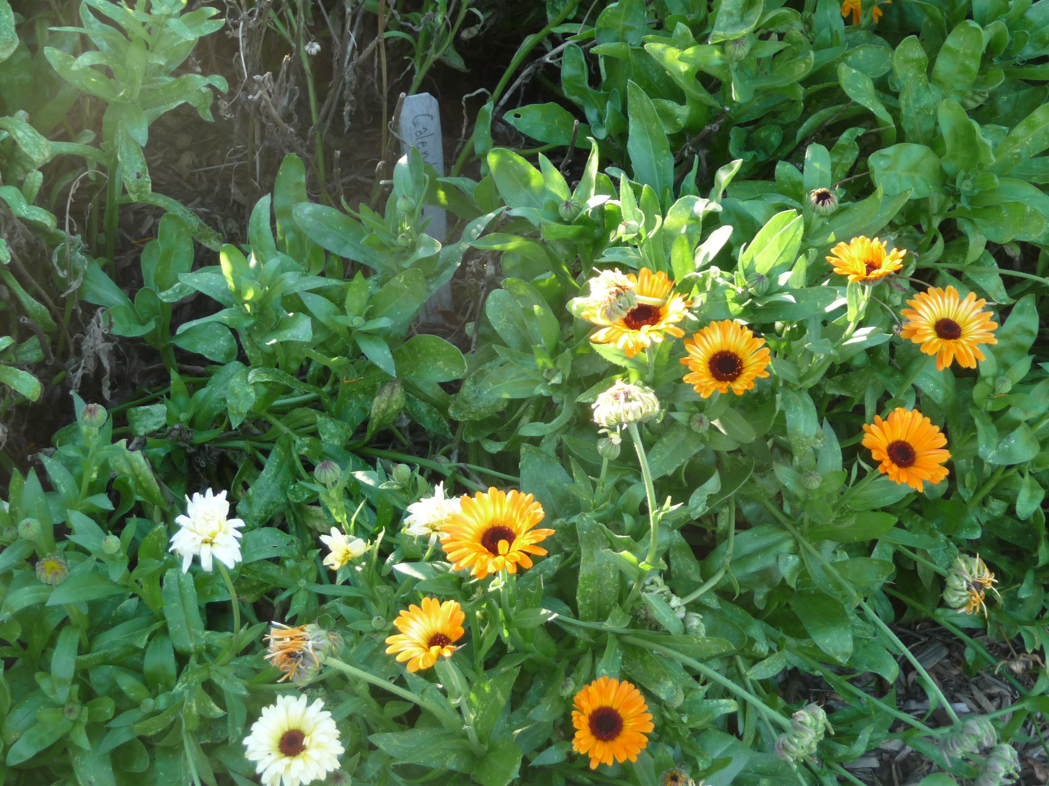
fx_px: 2030
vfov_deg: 21.9
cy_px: 393
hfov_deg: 29.0
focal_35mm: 67
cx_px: 524
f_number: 4.5
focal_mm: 11.3
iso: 125
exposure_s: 1/40
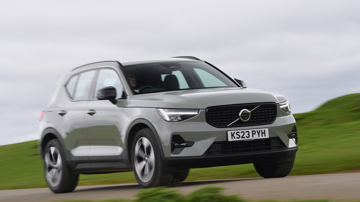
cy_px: 101
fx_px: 1508
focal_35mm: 158
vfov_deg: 7.7
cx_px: 181
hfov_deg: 13.6
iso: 250
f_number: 7.1
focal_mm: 100
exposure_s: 1/80
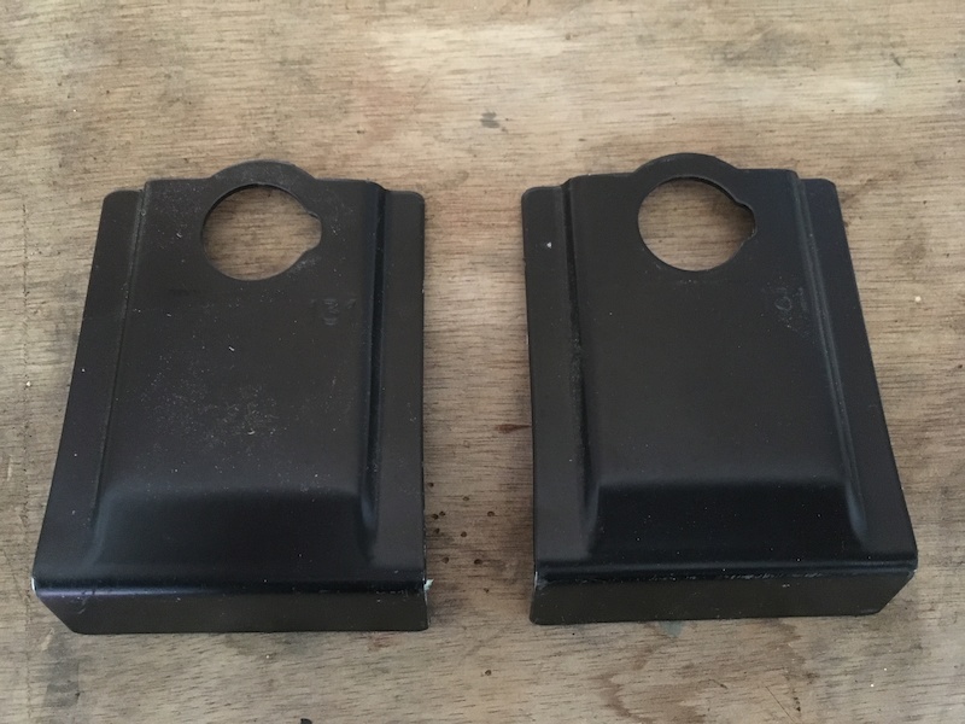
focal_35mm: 29
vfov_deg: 48.2
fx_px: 808
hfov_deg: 61.7
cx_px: 482
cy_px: 362
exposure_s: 1/15
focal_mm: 4.15
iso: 640
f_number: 2.2
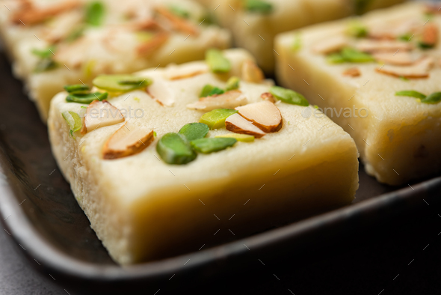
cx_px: 220
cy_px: 148
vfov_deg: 22.6
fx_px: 735
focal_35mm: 60
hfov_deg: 33.4
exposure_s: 1/125
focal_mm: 60
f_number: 5.6
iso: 125
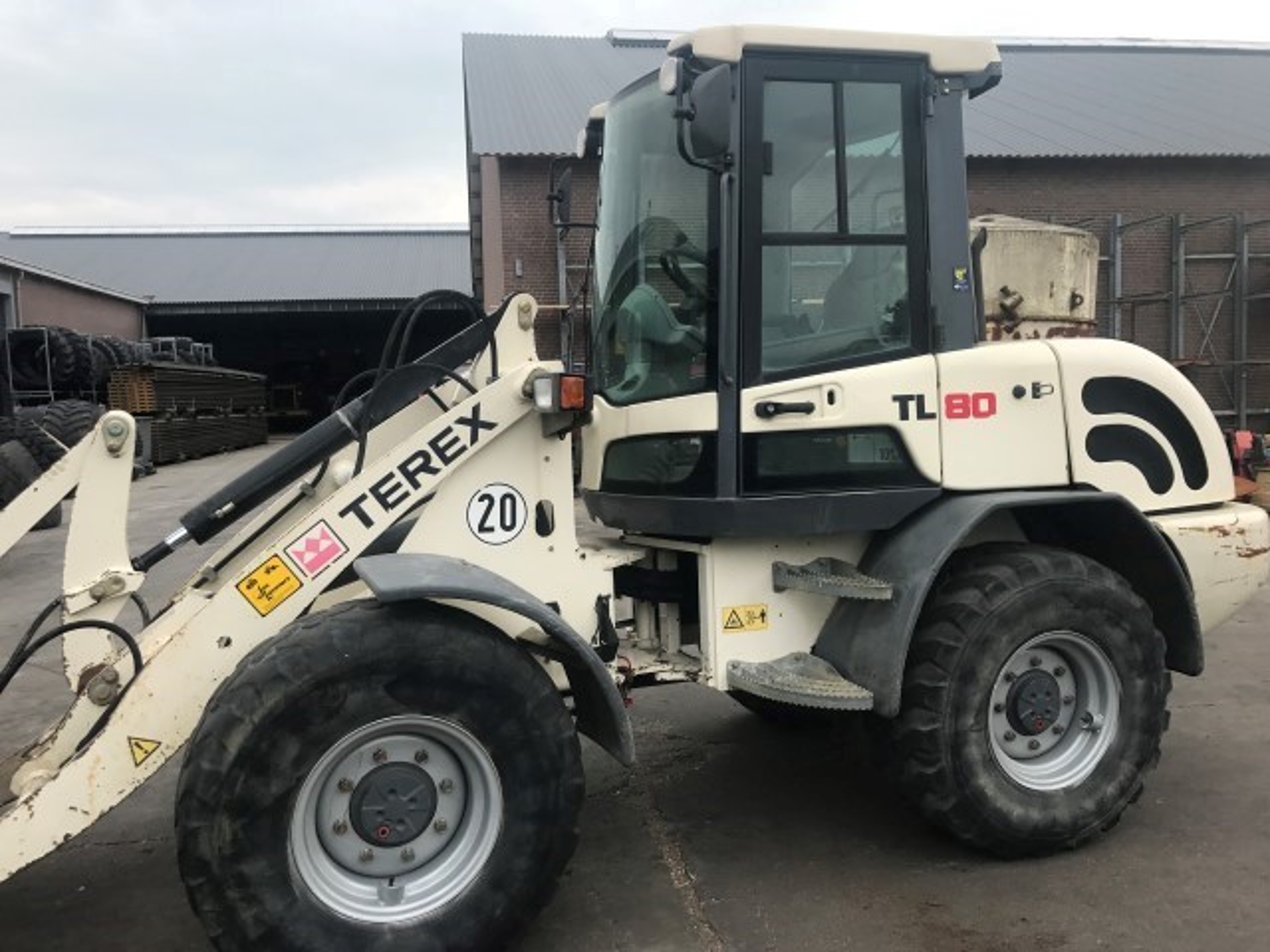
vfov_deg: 49.7
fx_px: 1027
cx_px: 635
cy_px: 476
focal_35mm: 28
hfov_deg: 63.4
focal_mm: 3.99
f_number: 1.8
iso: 20
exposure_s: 1/887
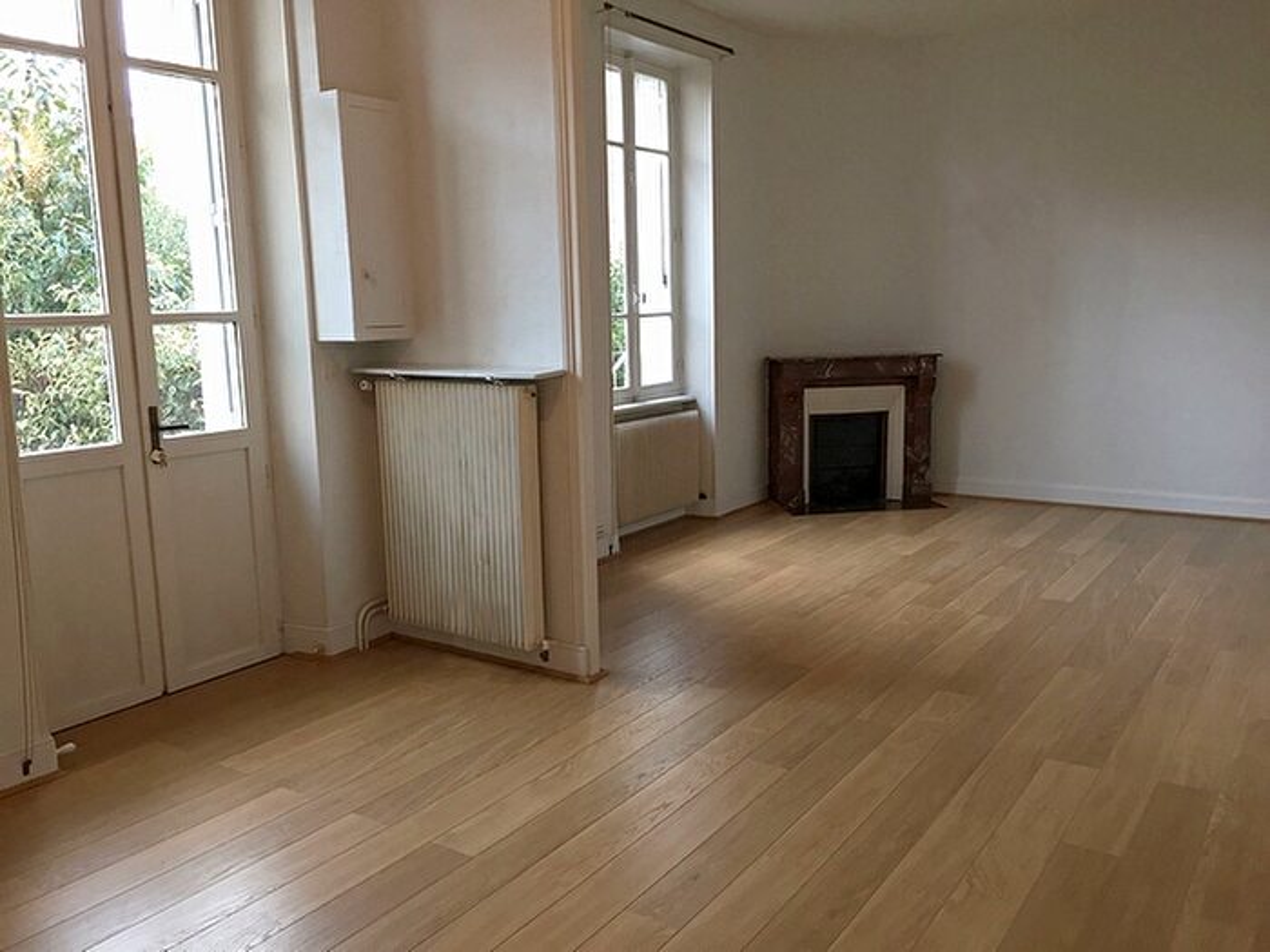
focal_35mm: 29
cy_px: 476
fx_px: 1064
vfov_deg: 48.2
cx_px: 635
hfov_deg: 61.7
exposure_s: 1/33
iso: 80
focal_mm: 4.15
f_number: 2.2
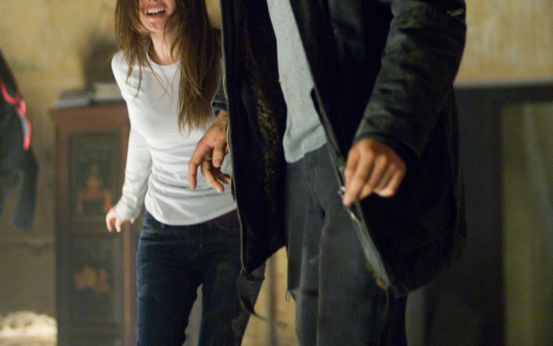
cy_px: 58
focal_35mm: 116
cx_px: 276
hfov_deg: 18.0
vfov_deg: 11.2
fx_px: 1748
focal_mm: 50
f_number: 1.6
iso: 800
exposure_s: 1/125
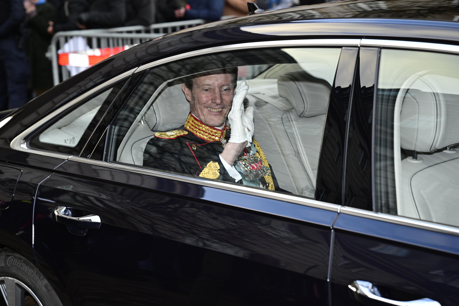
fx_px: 1033
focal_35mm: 81
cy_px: 173
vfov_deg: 16.8
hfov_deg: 25.1
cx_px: 220
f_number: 4
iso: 800
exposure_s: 1/320
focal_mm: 70
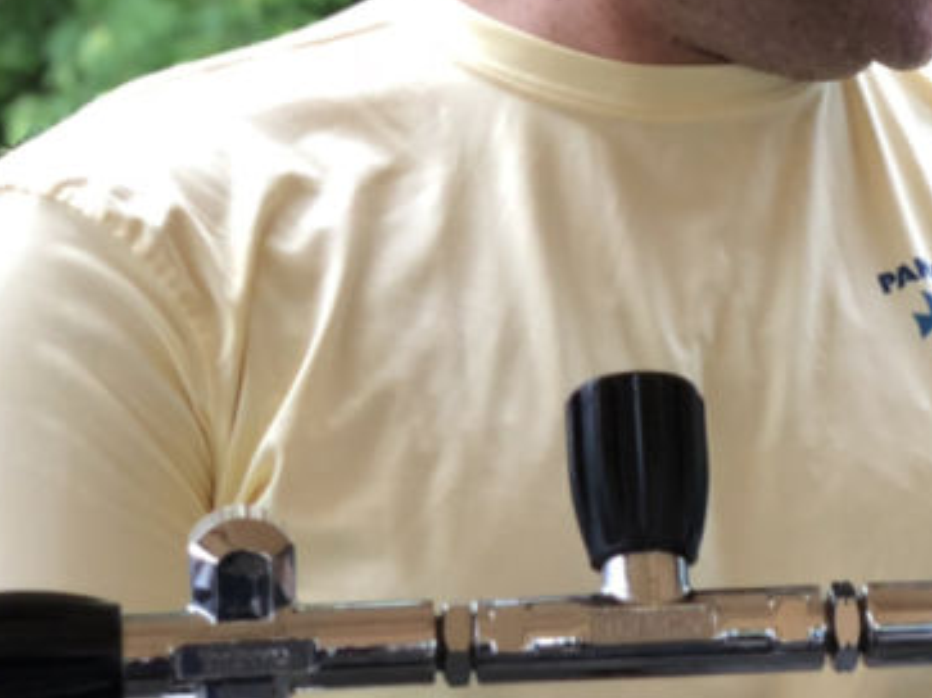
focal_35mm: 172
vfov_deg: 8.6
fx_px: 4629
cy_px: 169
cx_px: 1114
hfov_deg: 11.3
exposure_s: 1/60
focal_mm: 6
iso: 40
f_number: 2.4
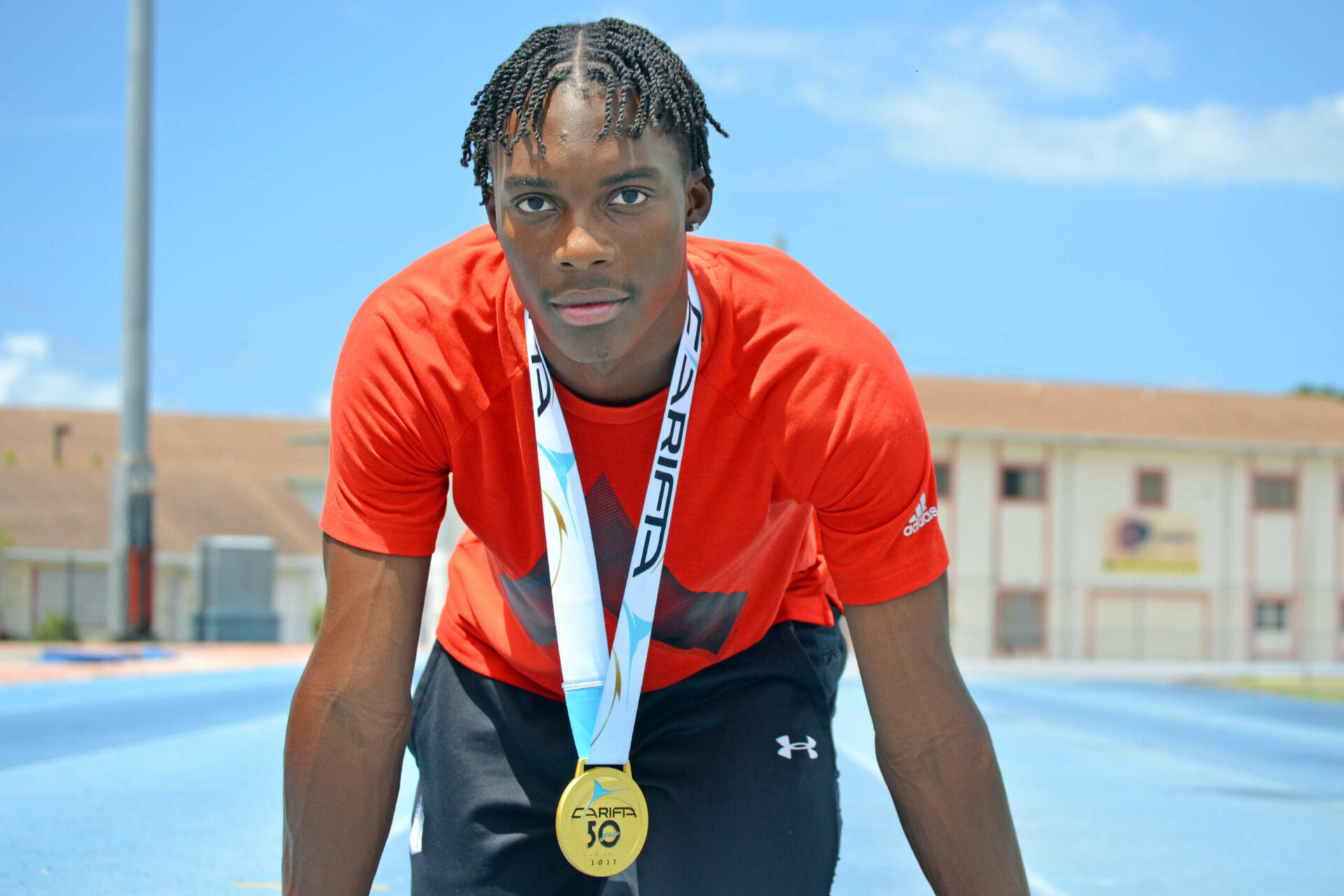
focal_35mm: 82
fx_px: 3080
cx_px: 672
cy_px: 448
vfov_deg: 16.6
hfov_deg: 24.6
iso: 400
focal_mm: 55
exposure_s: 1/1600
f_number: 6.3
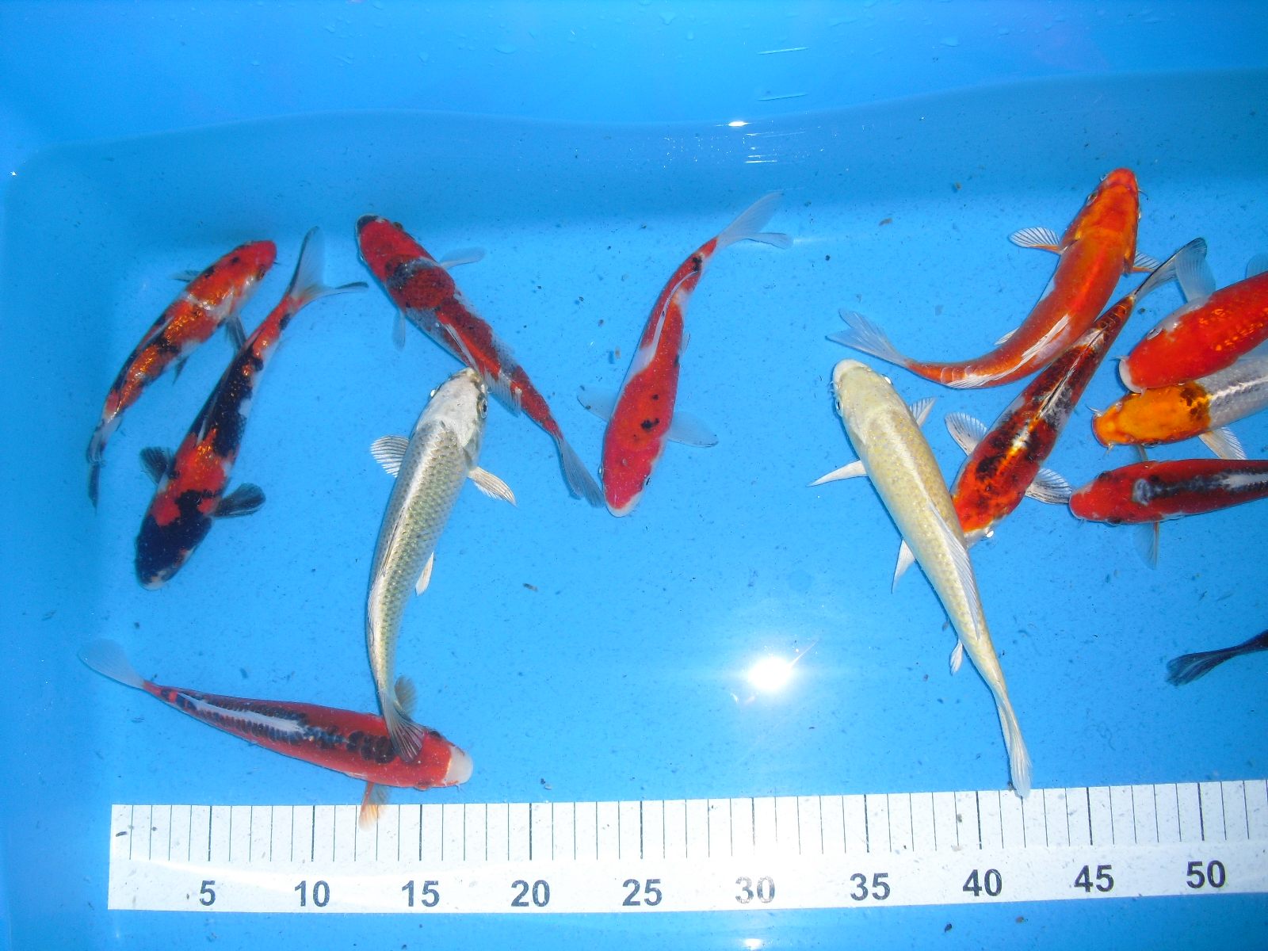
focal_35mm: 36
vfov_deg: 39.7
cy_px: 476
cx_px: 634
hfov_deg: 51.4
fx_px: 1319
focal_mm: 6.3
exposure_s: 1/60
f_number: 3.1
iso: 100
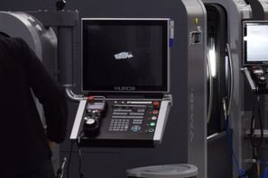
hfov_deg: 9.7
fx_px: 1578
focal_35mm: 212
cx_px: 152
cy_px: 41
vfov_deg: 6.5
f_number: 4
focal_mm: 35
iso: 400
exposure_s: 1/125
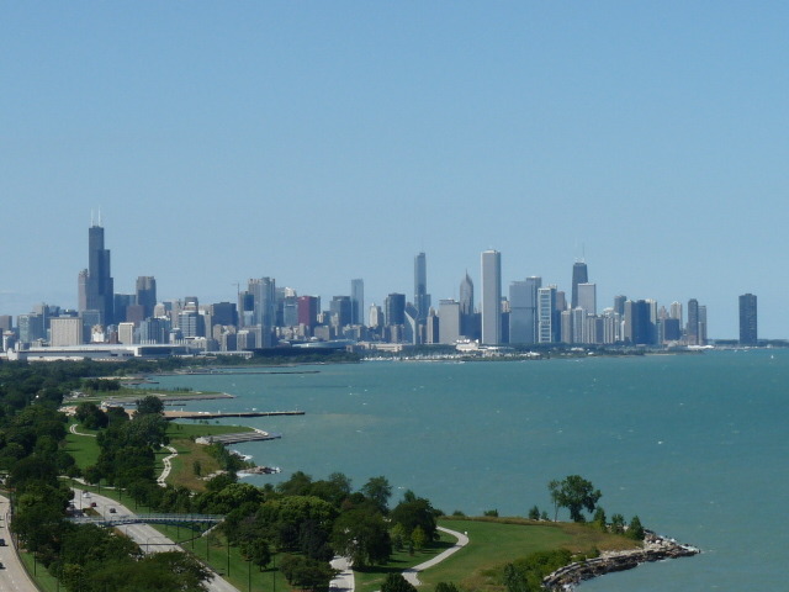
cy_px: 296
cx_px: 394
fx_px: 2621
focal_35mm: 115
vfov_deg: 12.9
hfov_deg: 17.1
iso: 100
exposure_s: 1/400
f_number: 8
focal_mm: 11.5
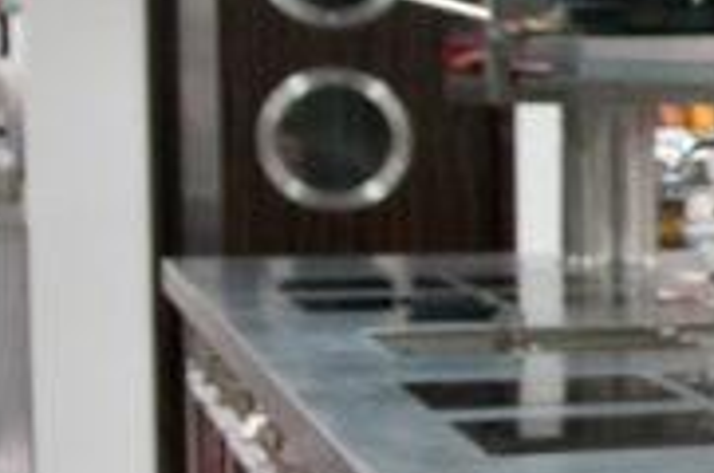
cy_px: 280
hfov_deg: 12.6
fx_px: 2772
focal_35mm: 140
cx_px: 1483
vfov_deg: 9.8
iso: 1250
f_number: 3.2
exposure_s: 1/320
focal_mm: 22
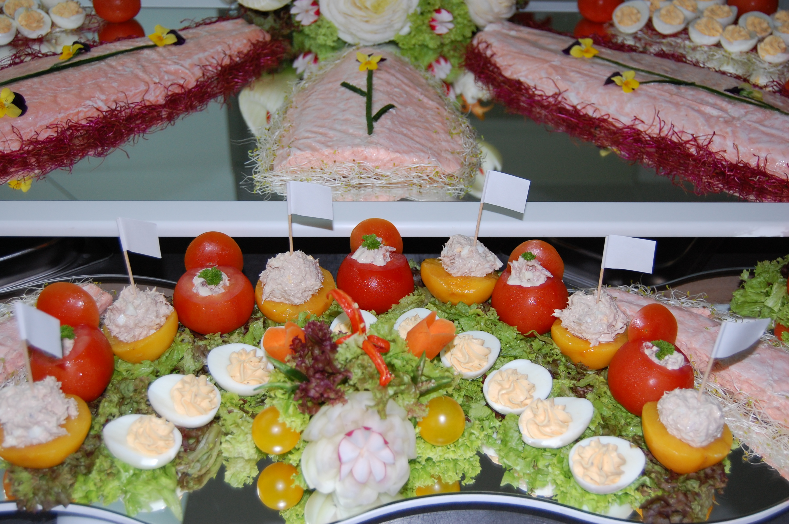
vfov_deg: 29.8
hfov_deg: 43.6
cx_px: 394
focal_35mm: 45
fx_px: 985
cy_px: 262
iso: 400
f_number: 4.2
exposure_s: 1/60
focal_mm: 30
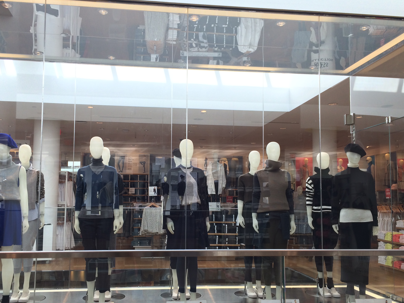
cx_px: 188
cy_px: 171
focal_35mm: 34
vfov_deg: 41.7
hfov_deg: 53.9
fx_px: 397
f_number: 2.2
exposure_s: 1/277
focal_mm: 4.15
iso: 32
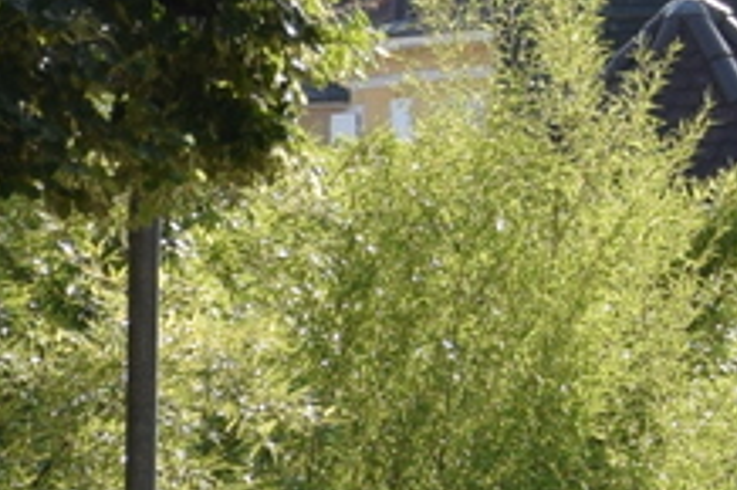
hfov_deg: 1.9
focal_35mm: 1101
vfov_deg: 1.2
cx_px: 1910
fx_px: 22522
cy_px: -390
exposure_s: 1/320
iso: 200
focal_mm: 100
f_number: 8
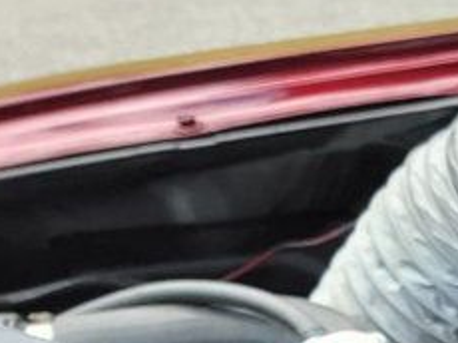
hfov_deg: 14.5
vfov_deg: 12.9
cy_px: 552
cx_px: 976
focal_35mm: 107
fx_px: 1414
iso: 25
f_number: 1.8
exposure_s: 1/120
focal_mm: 6.7
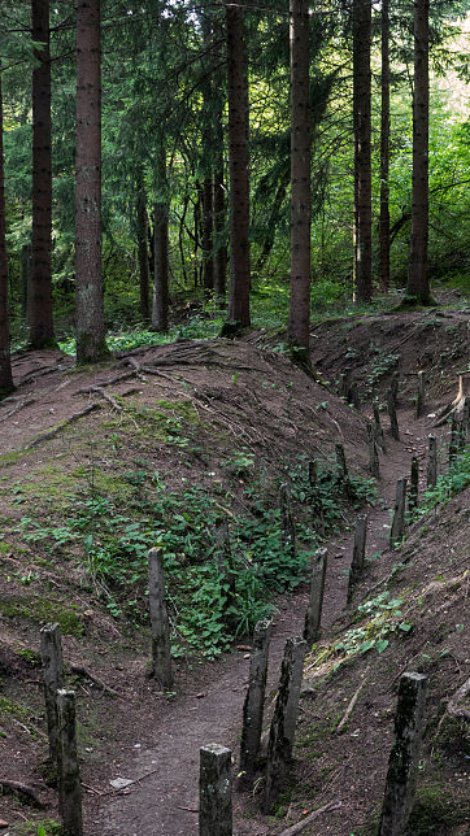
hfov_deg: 23.3
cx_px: 430
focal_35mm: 50
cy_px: 582
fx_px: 1108
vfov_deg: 40.6
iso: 200
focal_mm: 11.32
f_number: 8
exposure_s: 1/5
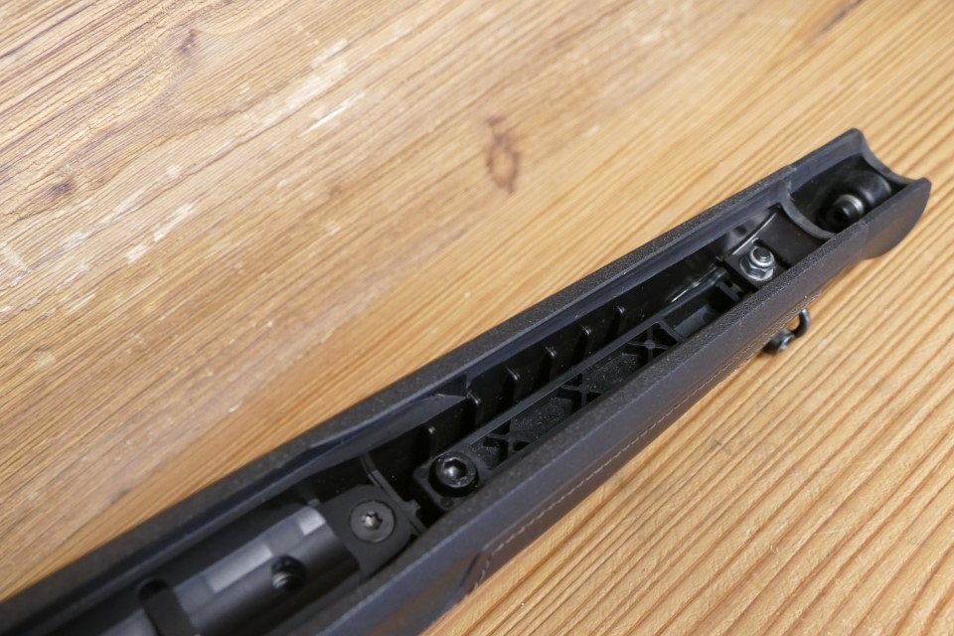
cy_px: 318
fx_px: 1007
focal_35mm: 38
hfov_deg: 50.7
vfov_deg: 35.1
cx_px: 477
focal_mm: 13.7
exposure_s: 1/80
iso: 1250
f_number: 3.1
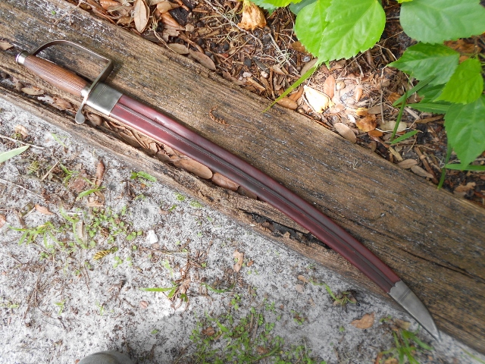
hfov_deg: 61.7
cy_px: 182
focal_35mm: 29
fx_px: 406
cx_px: 242
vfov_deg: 48.2
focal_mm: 5.1
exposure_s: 1/50
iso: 80
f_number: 3.4
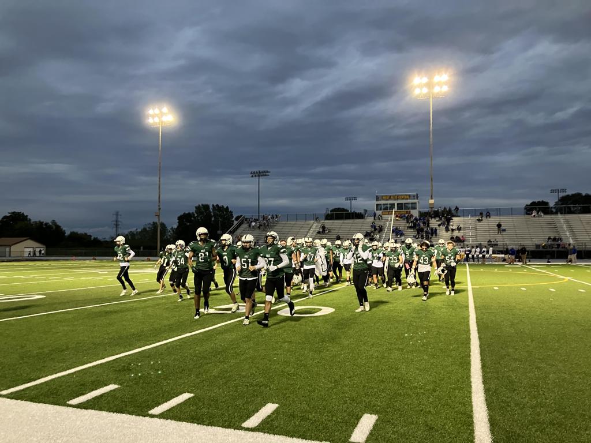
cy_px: 222
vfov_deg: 49.7
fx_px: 478
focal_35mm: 28
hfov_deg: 63.4
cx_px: 296
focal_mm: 3.99
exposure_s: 1/60
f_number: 1.8
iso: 250
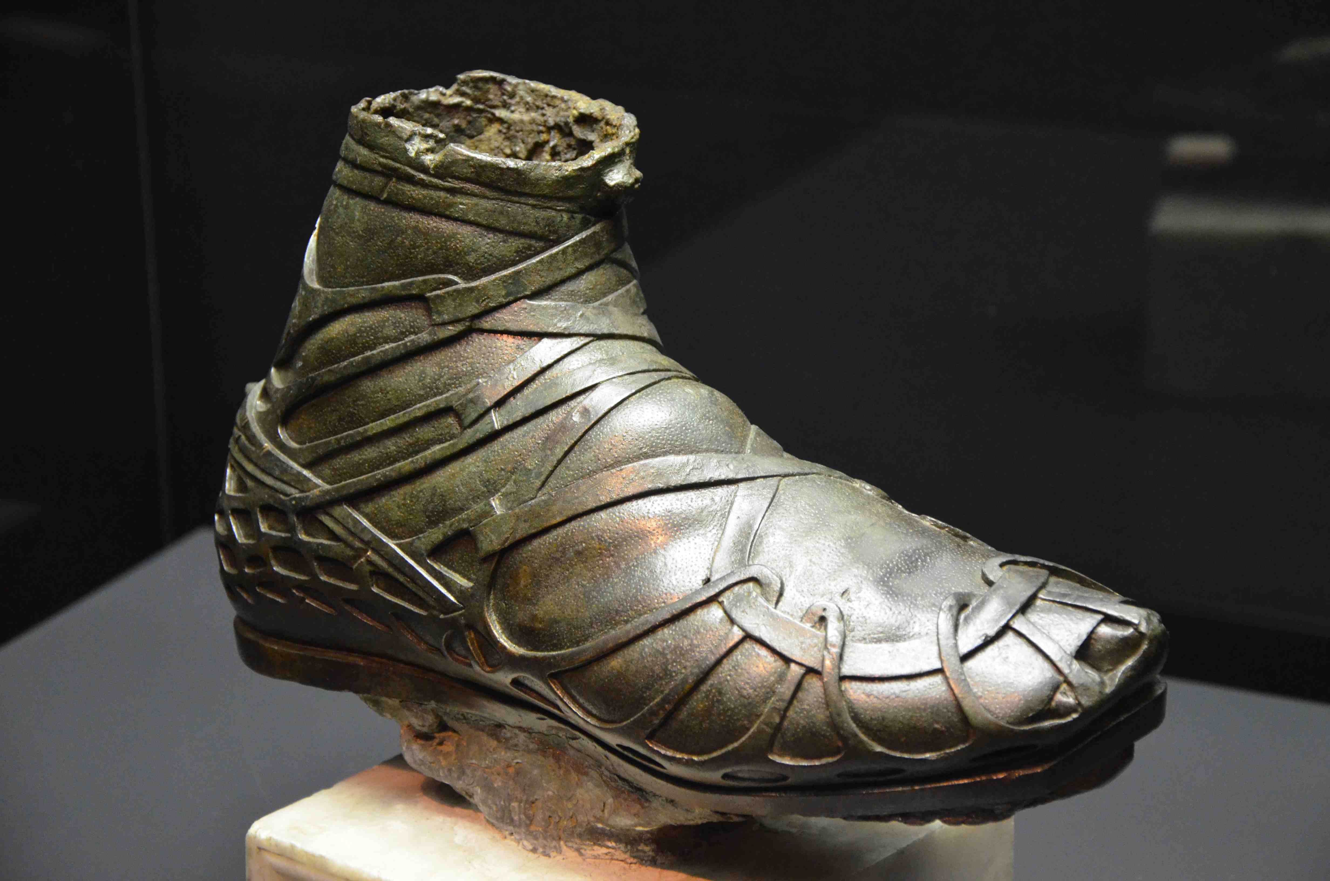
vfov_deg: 13.0
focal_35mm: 105
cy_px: 440
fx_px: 3871
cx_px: 665
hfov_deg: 19.5
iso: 2800
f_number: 5.3
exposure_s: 1/30
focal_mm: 70
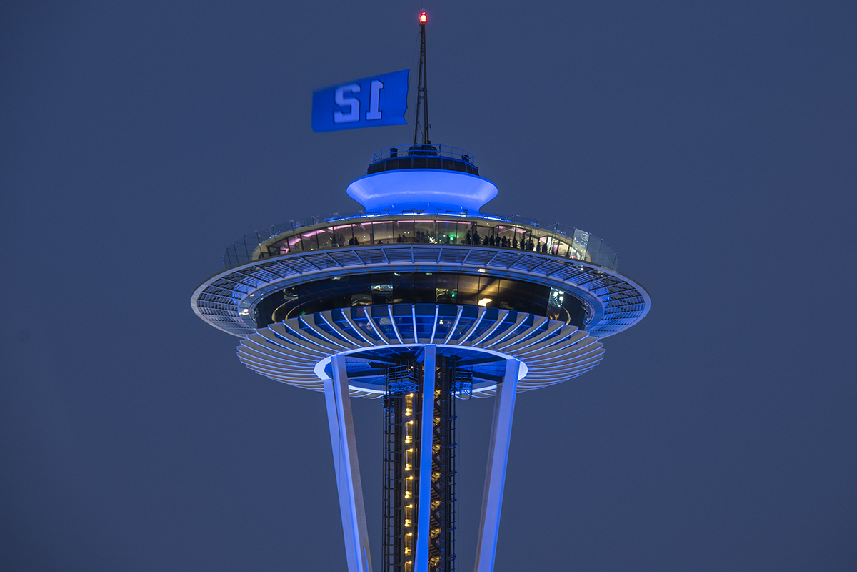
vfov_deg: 5.2
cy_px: 286
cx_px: 428
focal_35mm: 262
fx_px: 6248
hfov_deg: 7.8
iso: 160
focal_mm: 175
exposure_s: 15
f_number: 8
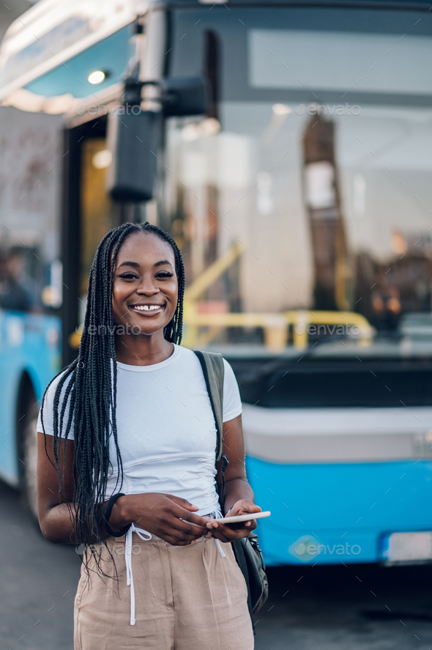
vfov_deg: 23.9
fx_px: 1532
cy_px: 325
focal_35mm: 85
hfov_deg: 16.0
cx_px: 216
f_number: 1.8
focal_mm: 85
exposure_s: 1/400
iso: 320
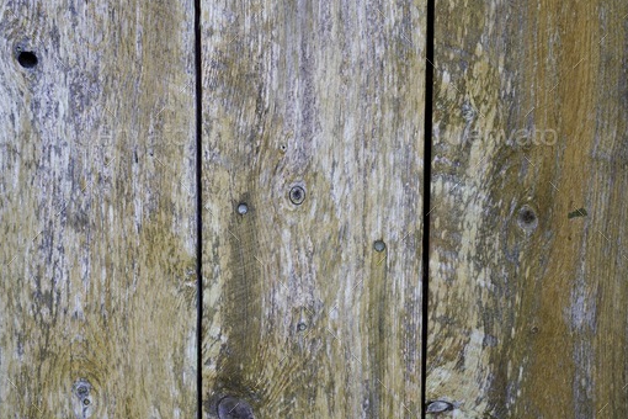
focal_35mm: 81
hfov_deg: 25.1
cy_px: 194
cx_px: 314
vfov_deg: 16.9
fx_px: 1413
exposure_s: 1/160
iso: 200
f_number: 4.5
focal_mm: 70
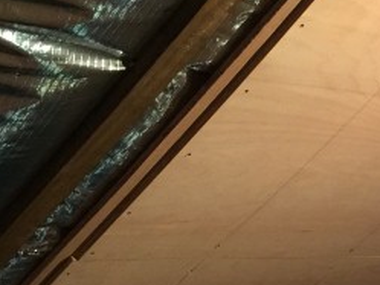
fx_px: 1021
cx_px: 510
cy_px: 265
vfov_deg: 15.7
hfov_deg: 19.3
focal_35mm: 93
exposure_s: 1/15
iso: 125
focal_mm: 4.15
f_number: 2.2
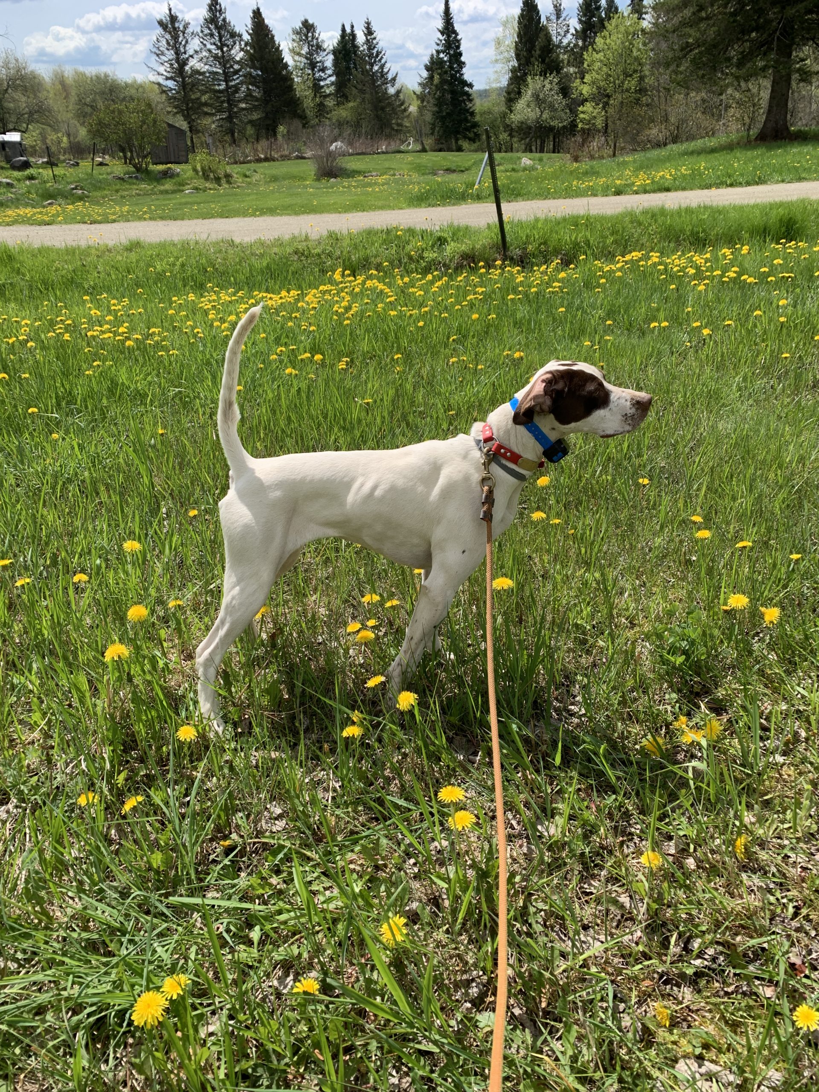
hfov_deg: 53.1
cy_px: 546
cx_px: 410
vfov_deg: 67.3
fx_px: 820
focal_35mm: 26
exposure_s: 1/1536
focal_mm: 4.25
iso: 25
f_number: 1.8
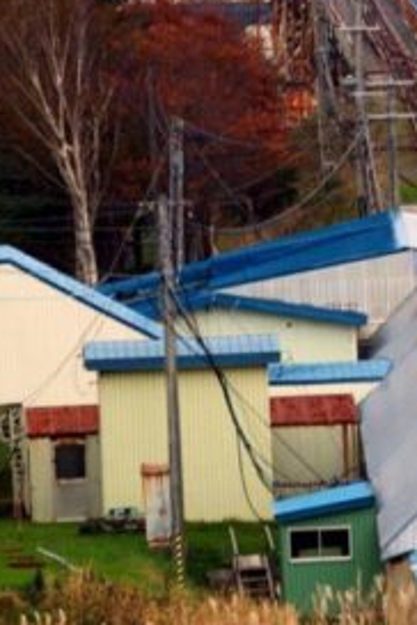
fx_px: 8600
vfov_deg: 4.2
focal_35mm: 495
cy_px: 279
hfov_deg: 2.8
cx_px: 488
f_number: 10
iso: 200
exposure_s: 1/200
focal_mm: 150
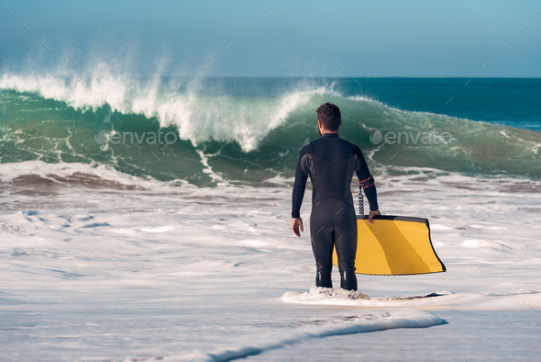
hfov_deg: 15.8
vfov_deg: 10.6
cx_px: 270
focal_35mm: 130
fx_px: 1954
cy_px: 181
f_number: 6.3
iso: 100
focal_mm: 130
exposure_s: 1/800
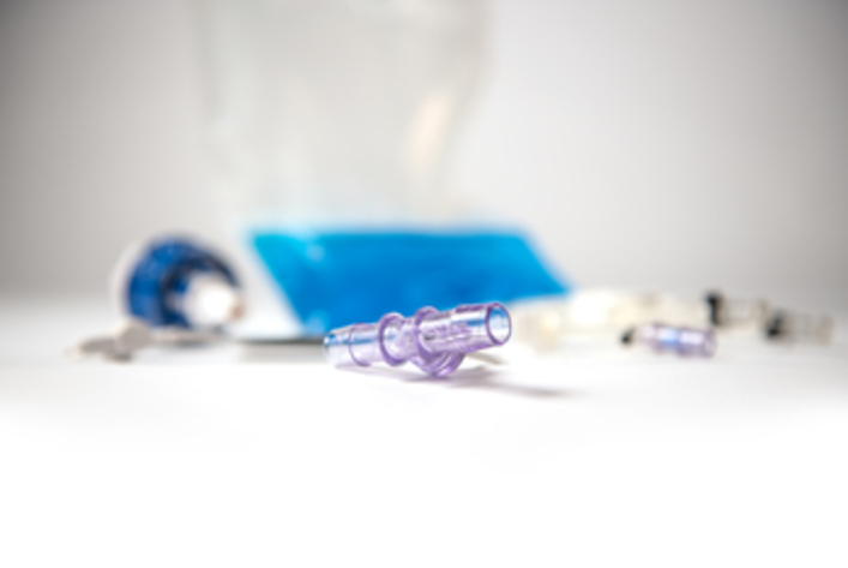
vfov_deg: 29.9
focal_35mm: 45
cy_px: 284
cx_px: 424
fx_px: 1061
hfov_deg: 43.6
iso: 200
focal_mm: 45
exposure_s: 1/250
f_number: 2.8
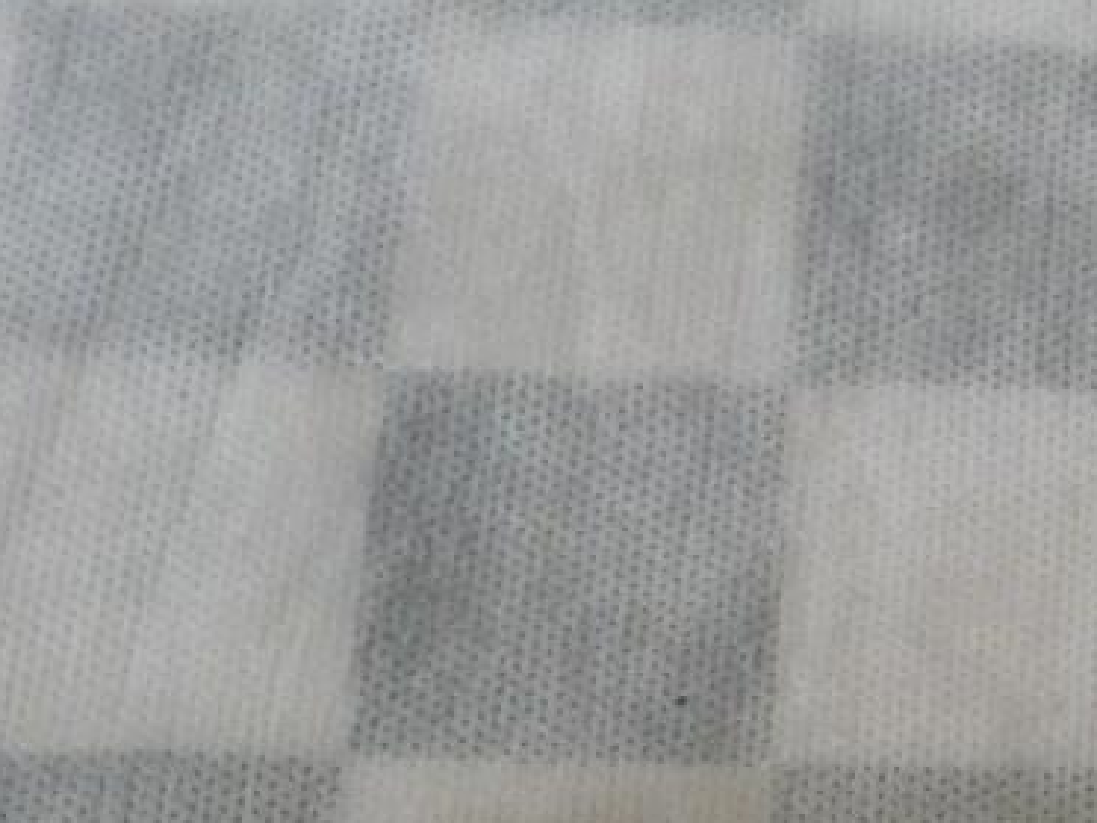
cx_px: 1256
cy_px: 979
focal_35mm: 77
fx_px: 2440
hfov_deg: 23.5
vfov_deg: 18.2
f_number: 3.3
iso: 320
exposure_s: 1/30
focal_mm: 4.7
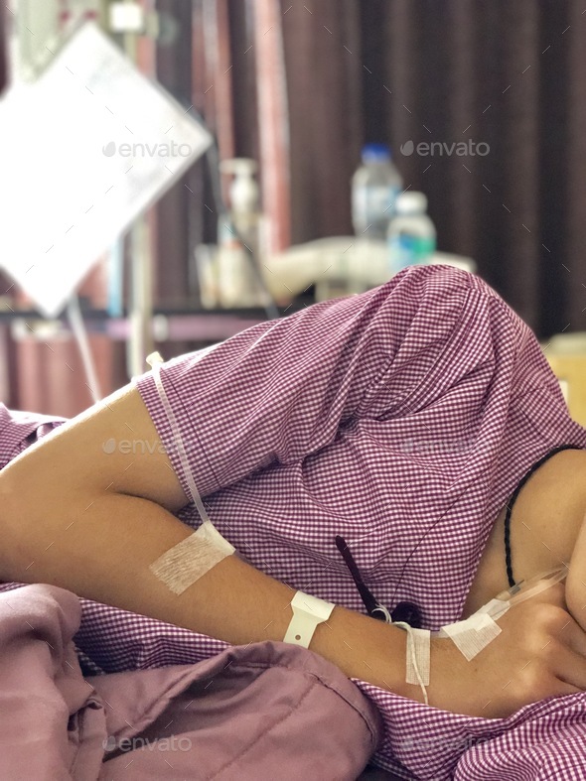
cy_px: 390
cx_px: 293
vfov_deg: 33.8
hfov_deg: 25.7
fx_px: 1287
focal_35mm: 57
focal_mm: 6.6
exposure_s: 1/30
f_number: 2.8
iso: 640
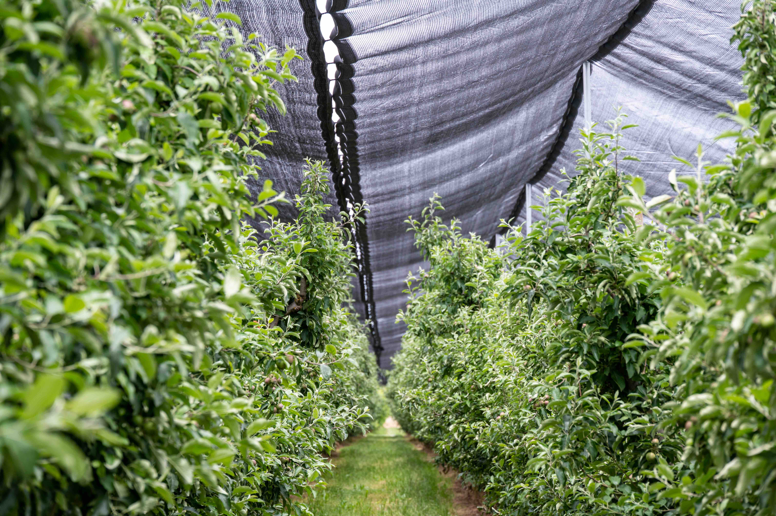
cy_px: 258
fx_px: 4308
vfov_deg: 6.9
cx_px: 388
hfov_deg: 10.3
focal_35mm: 200
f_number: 10
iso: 400
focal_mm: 200
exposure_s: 1/200
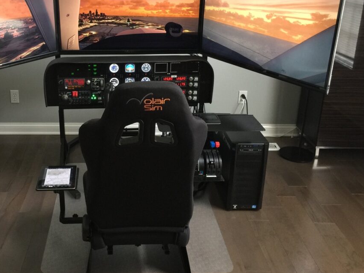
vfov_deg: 34.9
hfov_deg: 45.2
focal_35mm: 41
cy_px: 102
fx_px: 431
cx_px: 126
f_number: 2.2
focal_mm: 4.15
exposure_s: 1/15
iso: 64
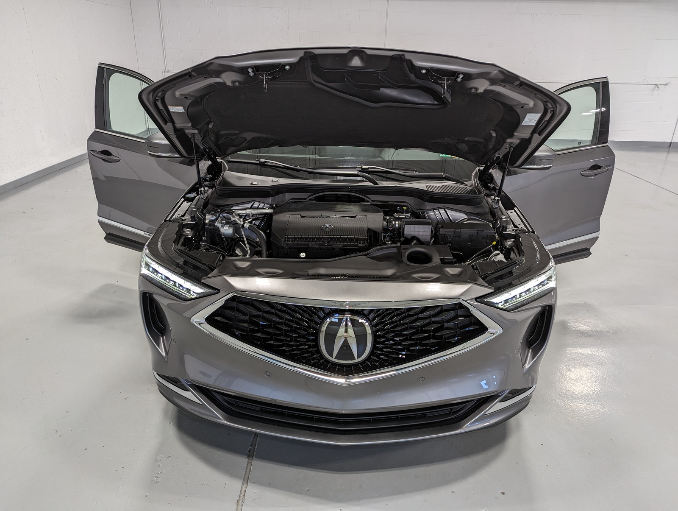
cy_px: 256
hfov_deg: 71.5
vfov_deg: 56.9
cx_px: 339
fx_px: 471
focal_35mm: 24
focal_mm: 6.81
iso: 42
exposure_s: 1/59.9
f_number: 1.85
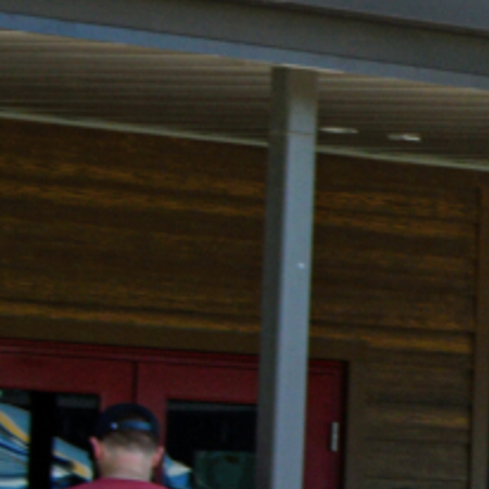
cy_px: 364
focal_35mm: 260
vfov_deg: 6.7
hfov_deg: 5.9
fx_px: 4155
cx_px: 1773
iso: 100
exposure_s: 1/200
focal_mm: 28
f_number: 7.1
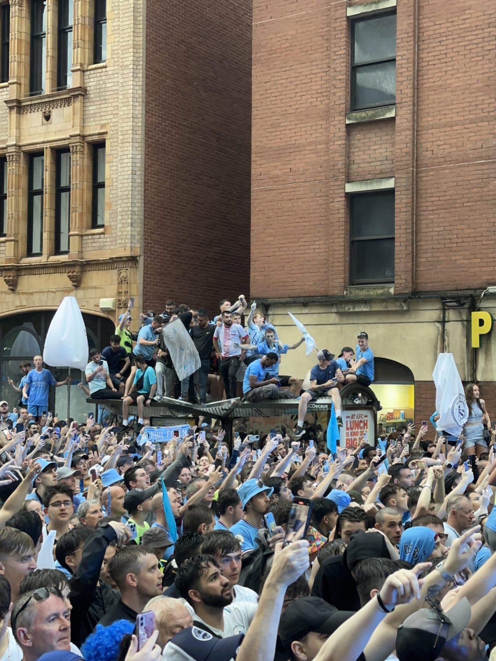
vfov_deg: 39.7
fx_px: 917
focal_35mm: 48
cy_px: 330
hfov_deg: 30.3
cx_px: 248
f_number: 1.78
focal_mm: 6.86
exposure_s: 1/60
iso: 200
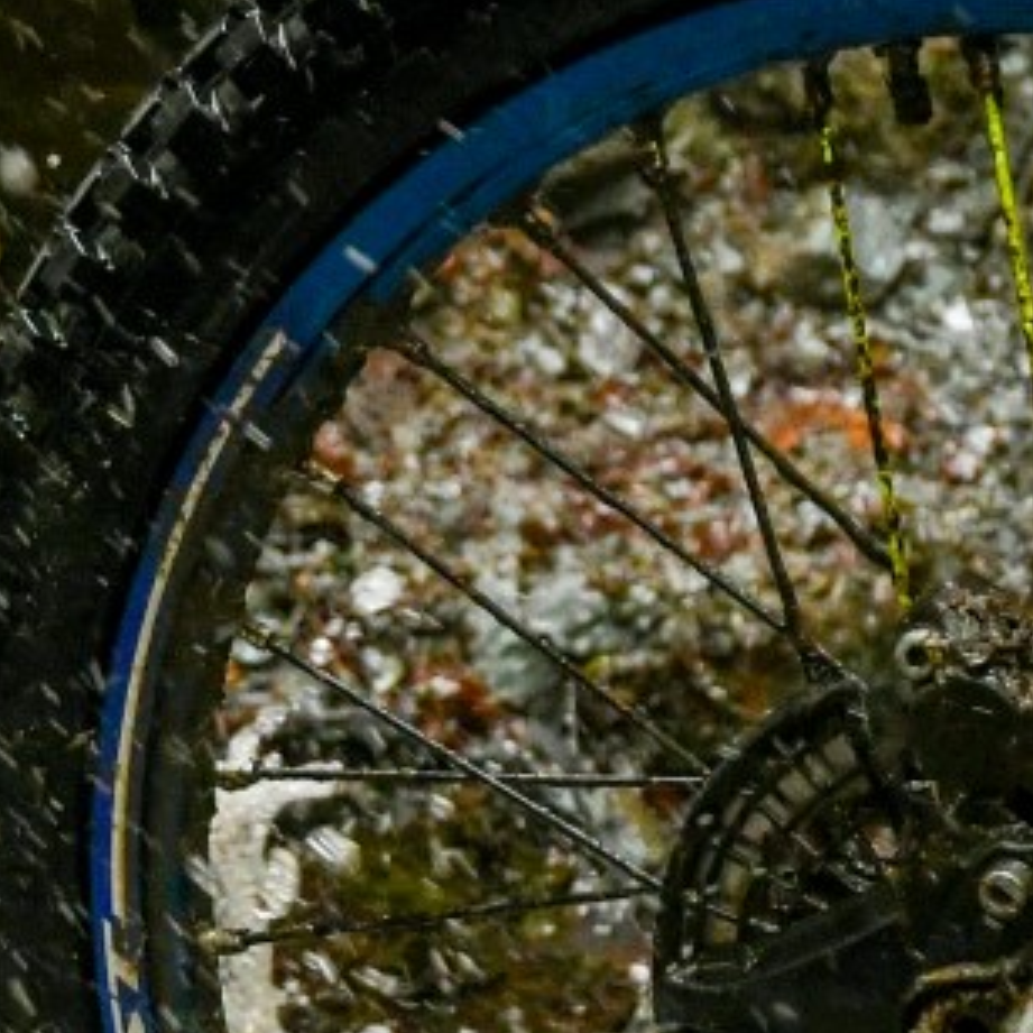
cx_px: 47
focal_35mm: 215
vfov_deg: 8.1
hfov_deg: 8.1
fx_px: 7259
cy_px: 380
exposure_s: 1/500
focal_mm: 32
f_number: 4
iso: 2500
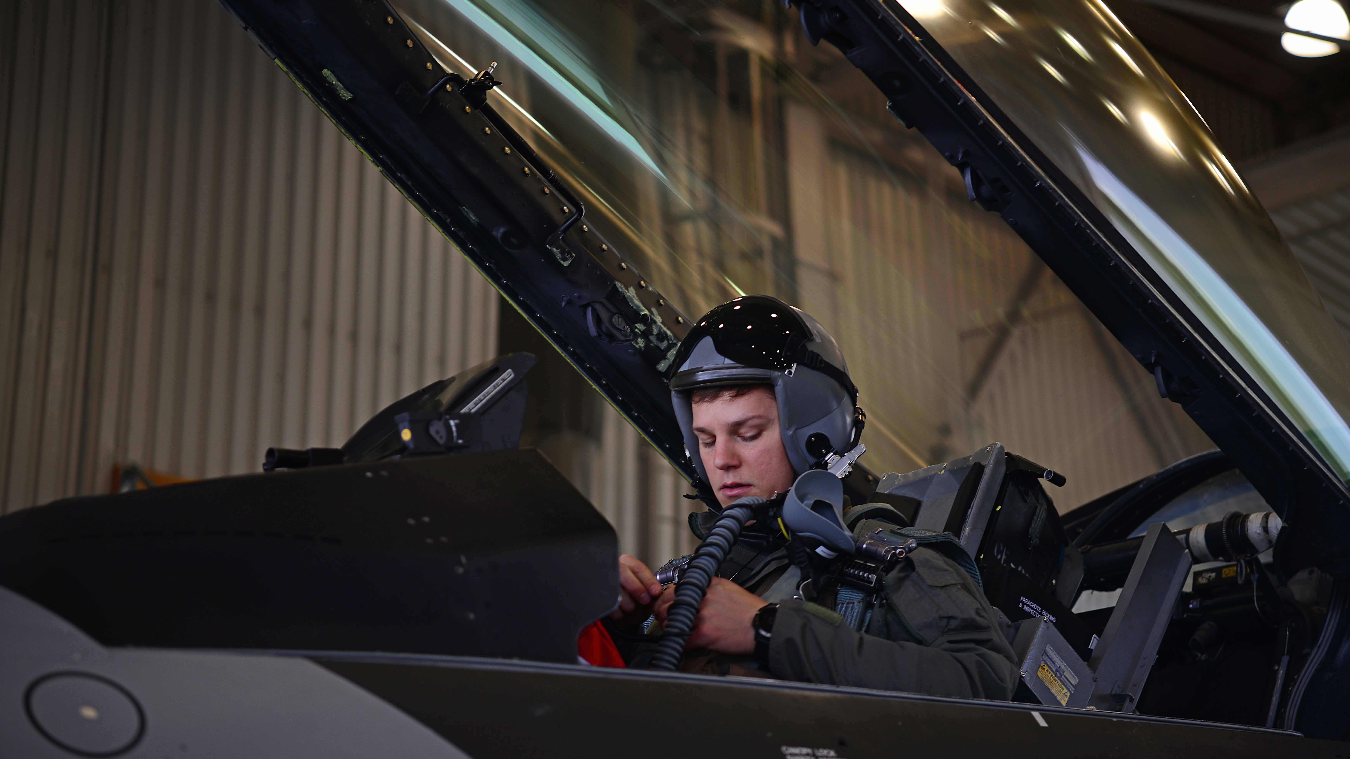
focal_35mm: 74
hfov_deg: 28.6
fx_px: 2649
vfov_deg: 16.3
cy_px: 391
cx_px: 676
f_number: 2.8
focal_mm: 70
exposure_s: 1/125
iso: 200
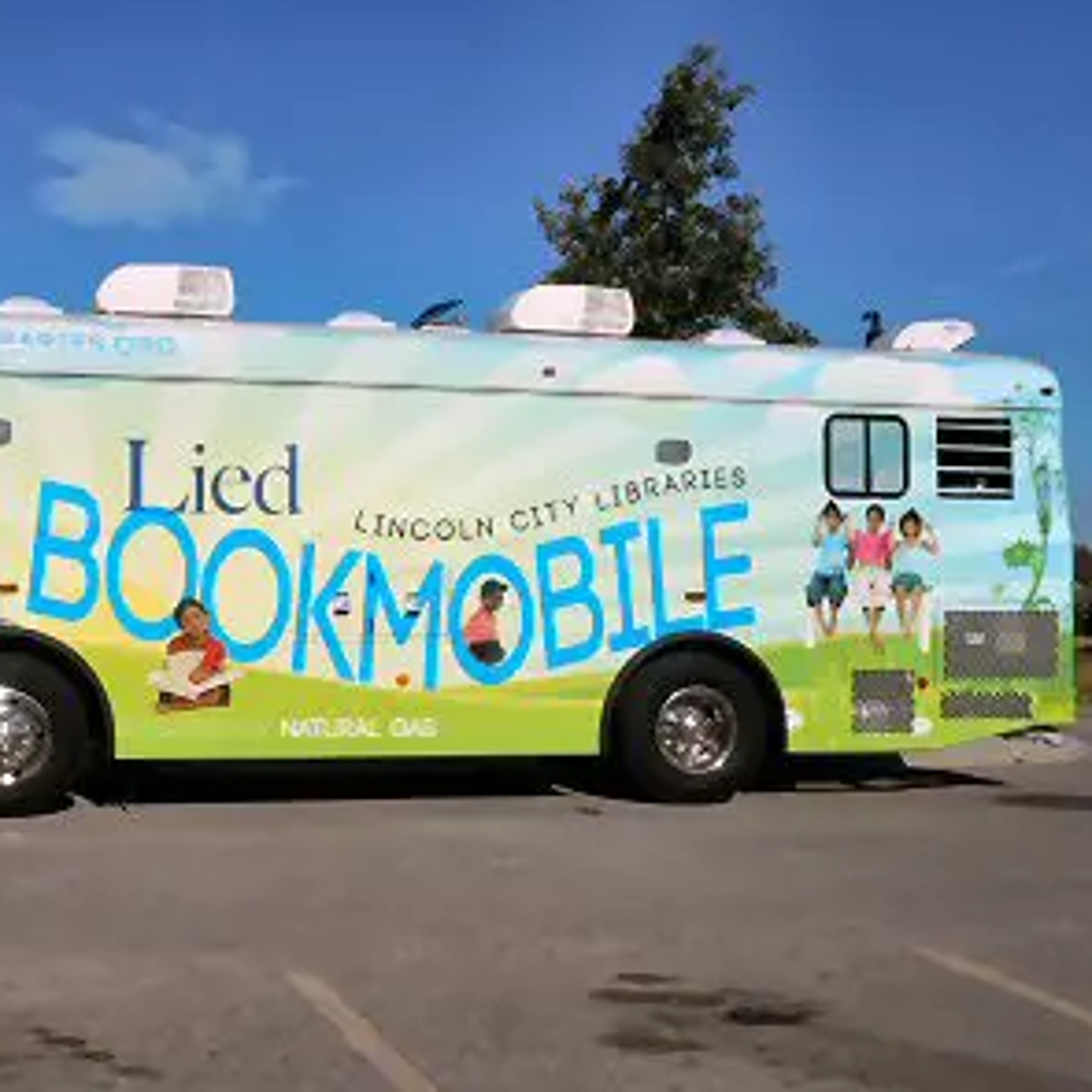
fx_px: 1927
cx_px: 381
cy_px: 552
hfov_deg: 31.4
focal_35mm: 54
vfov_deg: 31.6
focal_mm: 8.1
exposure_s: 1/500
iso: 100
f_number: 9.2
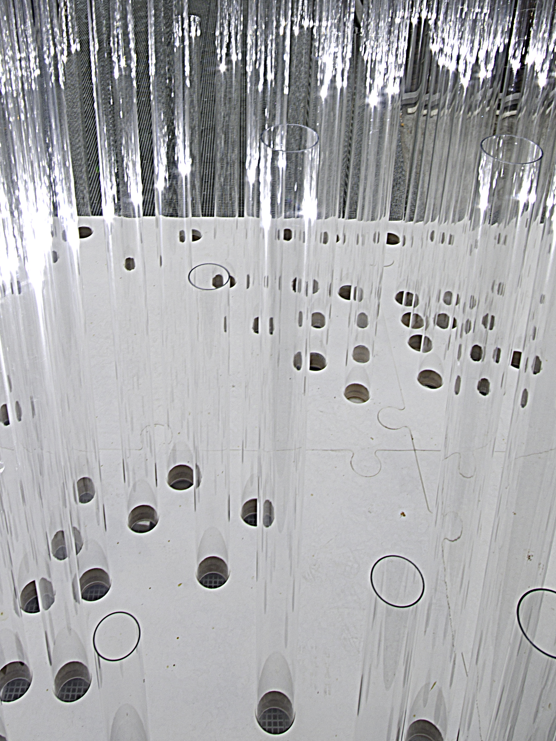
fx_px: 750
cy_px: 64
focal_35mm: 35
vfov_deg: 47.0
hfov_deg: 40.6
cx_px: 238
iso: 100
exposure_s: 1/100
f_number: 9
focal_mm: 10
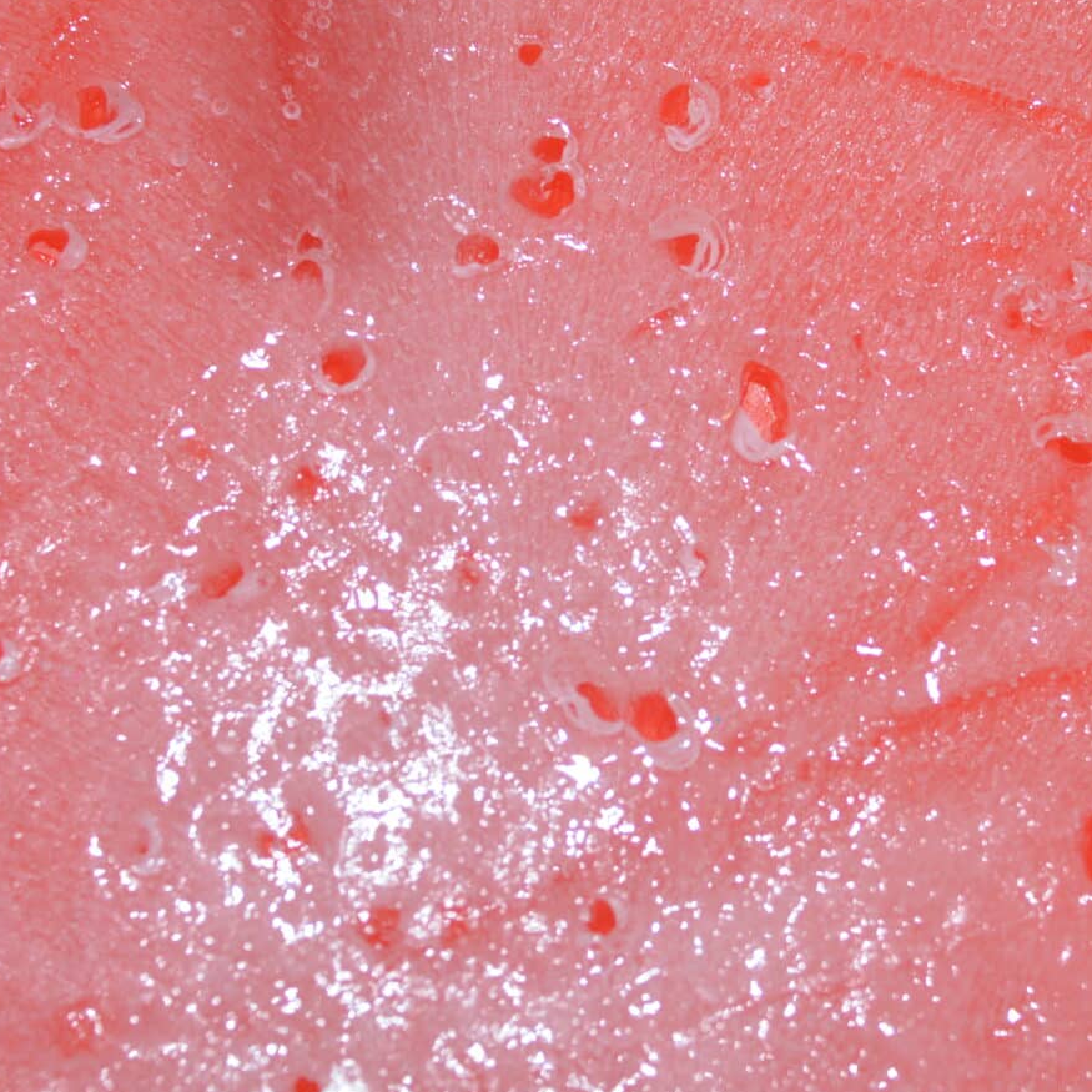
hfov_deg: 9.8
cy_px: 516
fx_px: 6389
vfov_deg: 9.8
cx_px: 807
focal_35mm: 179
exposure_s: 1/60
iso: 720
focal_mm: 90
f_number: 5.3
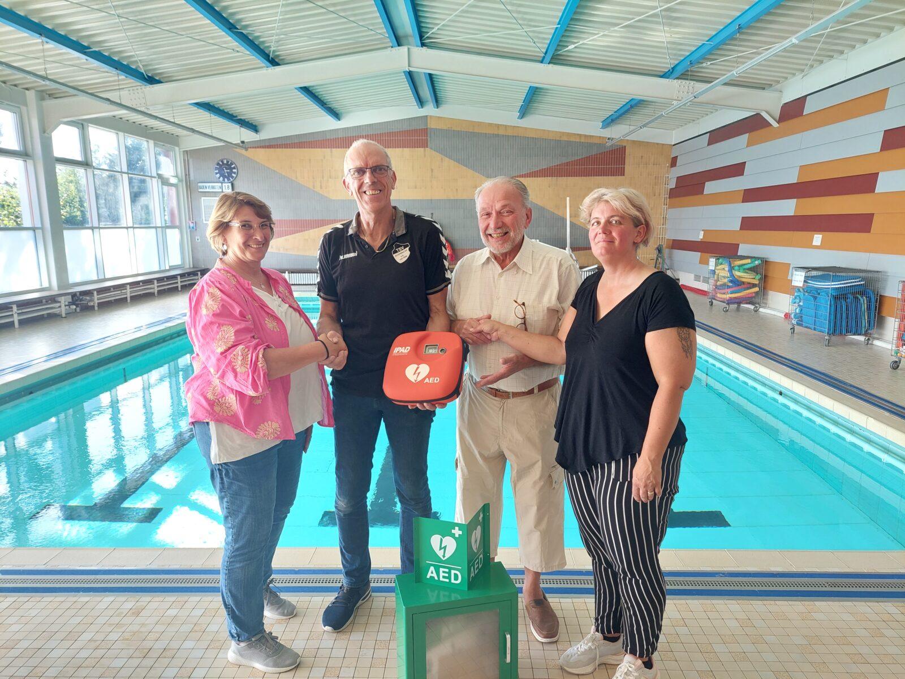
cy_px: 340
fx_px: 654
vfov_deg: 54.9
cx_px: 452
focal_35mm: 25
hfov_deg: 69.4
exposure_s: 1/50
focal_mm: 5.23
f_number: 1.8
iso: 100
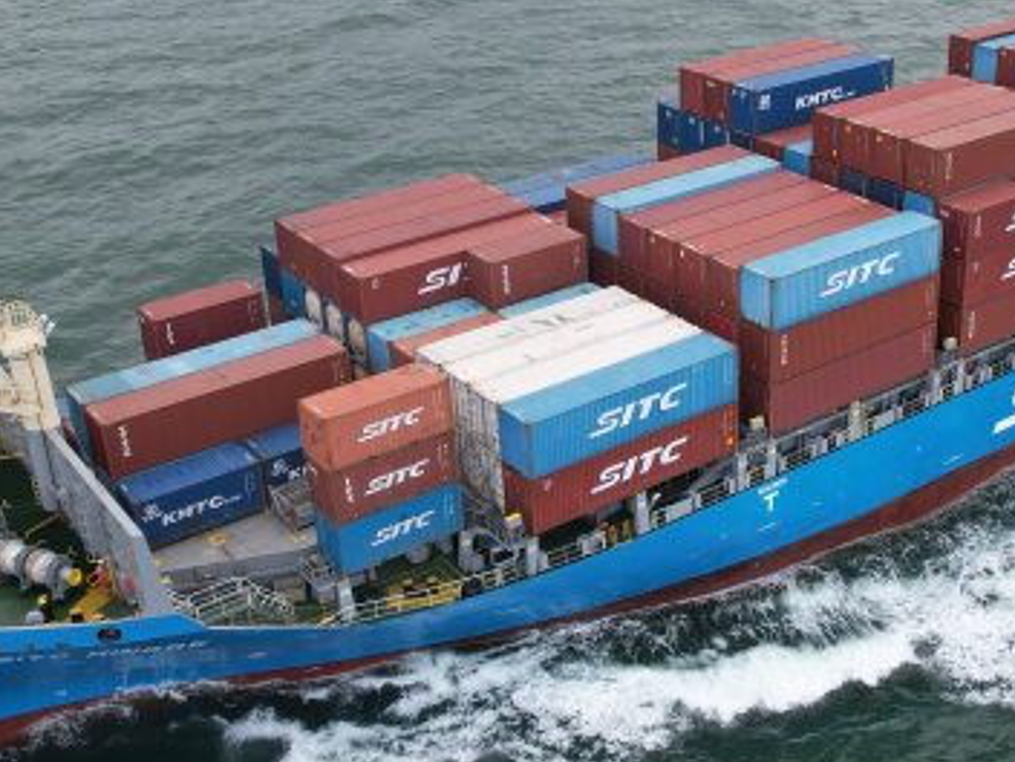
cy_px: 342
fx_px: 1407
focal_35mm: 48
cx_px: 709
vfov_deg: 30.2
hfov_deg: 39.0
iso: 130
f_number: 2.8
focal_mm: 8.38
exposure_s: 1/350
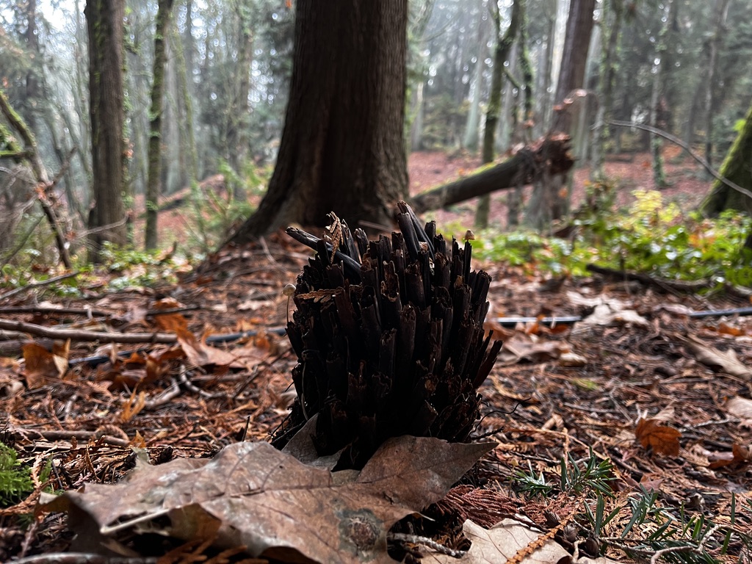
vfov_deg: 53.1
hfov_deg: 67.3
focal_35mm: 26
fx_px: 565
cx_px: 376
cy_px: 282
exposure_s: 1/67
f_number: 1.6
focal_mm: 5.1
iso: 125
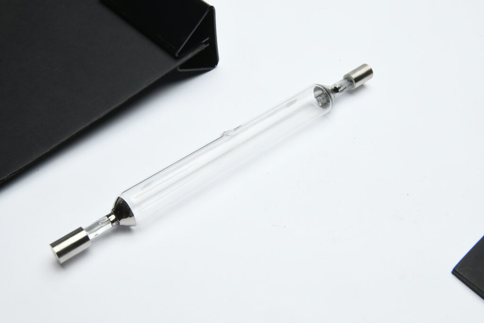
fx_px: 592
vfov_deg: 30.5
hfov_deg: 44.5
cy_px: 162
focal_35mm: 44
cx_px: 242
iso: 640
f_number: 22
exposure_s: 1/200
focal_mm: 44
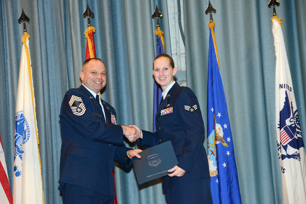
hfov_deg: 23.9
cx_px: 153
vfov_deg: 16.1
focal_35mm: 85
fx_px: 722
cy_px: 102
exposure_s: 1/80
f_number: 4
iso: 1250
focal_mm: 85
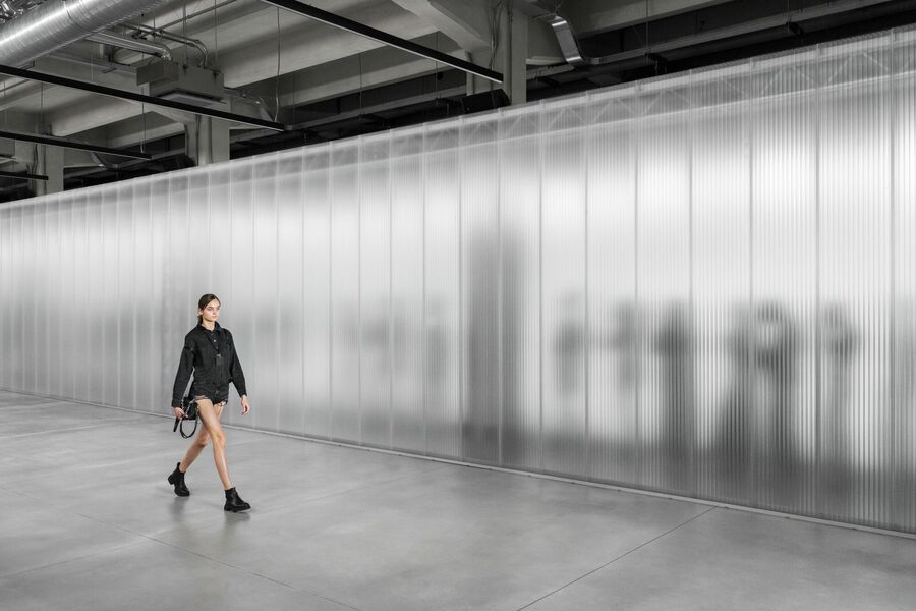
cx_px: 458
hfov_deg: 61.9
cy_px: 306
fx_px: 763
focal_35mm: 30
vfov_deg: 43.6
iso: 2500
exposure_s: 1/500
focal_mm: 30
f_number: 9
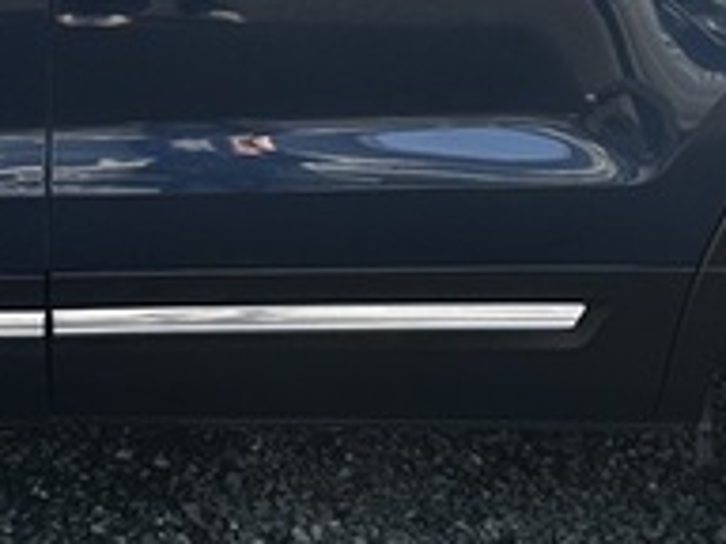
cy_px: -223
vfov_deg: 11.2
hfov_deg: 15.3
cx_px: 95
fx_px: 2685
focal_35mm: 128
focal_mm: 6.86
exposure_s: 1/398
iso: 80
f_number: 1.78
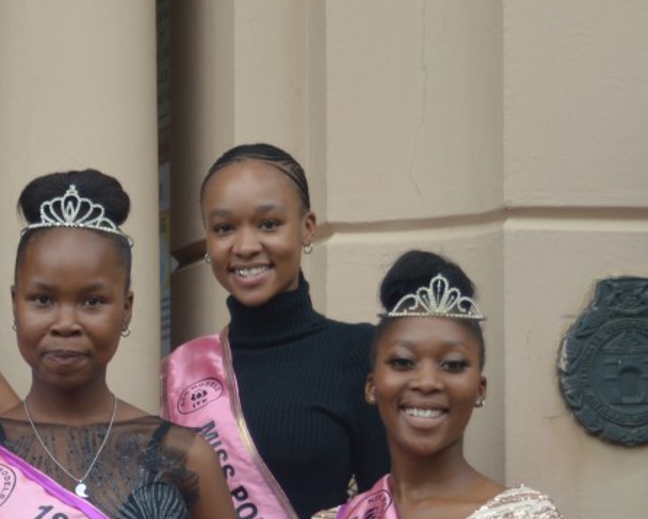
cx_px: -340
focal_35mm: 174
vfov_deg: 8.8
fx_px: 3338
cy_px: 584
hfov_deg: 10.7
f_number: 4.5
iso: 100
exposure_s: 1/250
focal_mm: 34
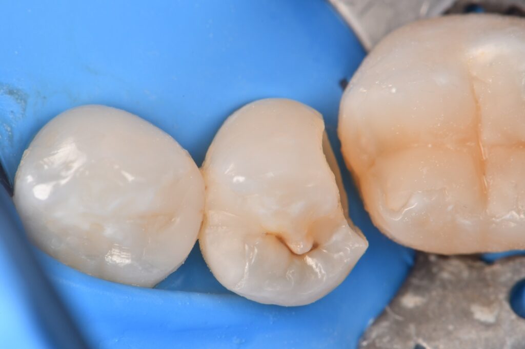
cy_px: 174
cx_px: 262
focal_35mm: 157
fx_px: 2289
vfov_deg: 8.7
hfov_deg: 13.1
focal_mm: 105
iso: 200
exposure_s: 1/160
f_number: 32
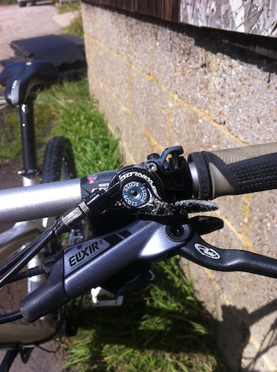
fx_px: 375
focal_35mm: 35
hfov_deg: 40.6
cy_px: 186
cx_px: 138
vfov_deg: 52.7
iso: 80
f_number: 2.8
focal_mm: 3.85
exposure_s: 1/1371
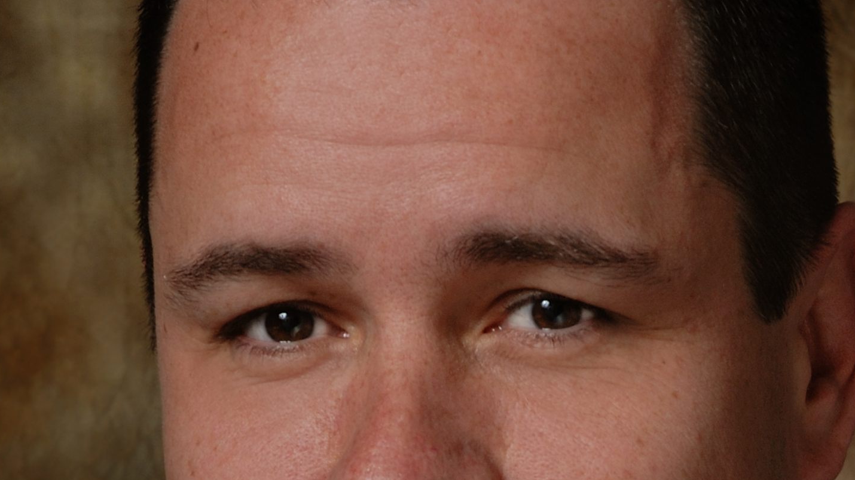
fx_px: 4443
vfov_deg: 6.1
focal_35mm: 196
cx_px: 452
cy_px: 688
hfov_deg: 11.0
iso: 100
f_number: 9
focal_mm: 46
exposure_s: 1/250
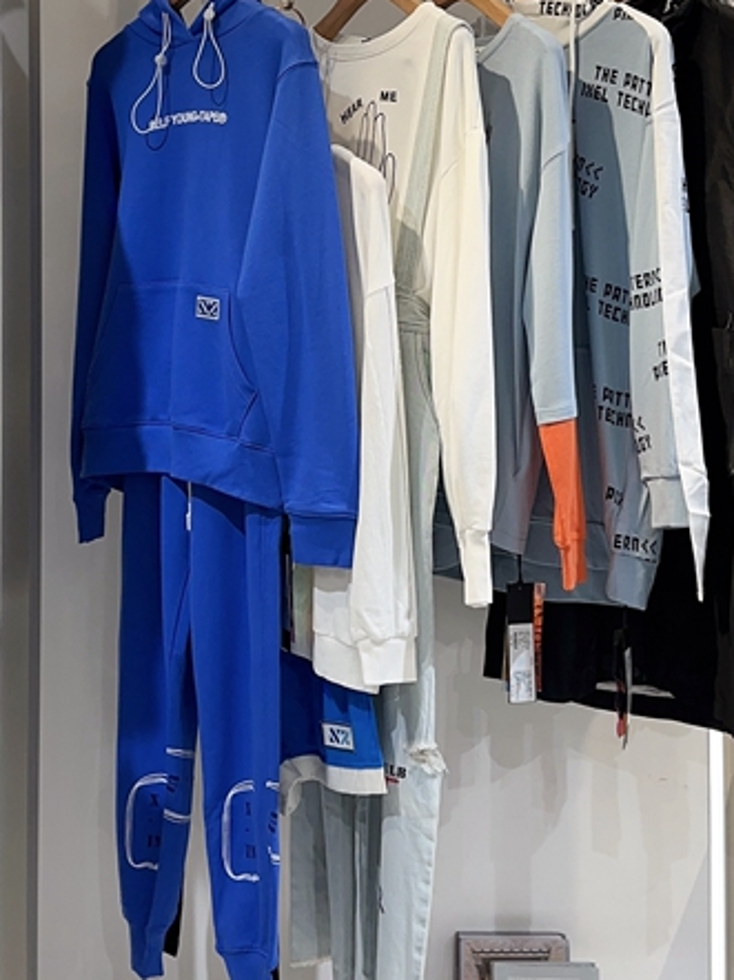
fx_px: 1641
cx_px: 315
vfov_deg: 32.9
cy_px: 309
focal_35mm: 58
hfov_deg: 25.2
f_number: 1.78
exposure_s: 1/672
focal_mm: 6.86
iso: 80
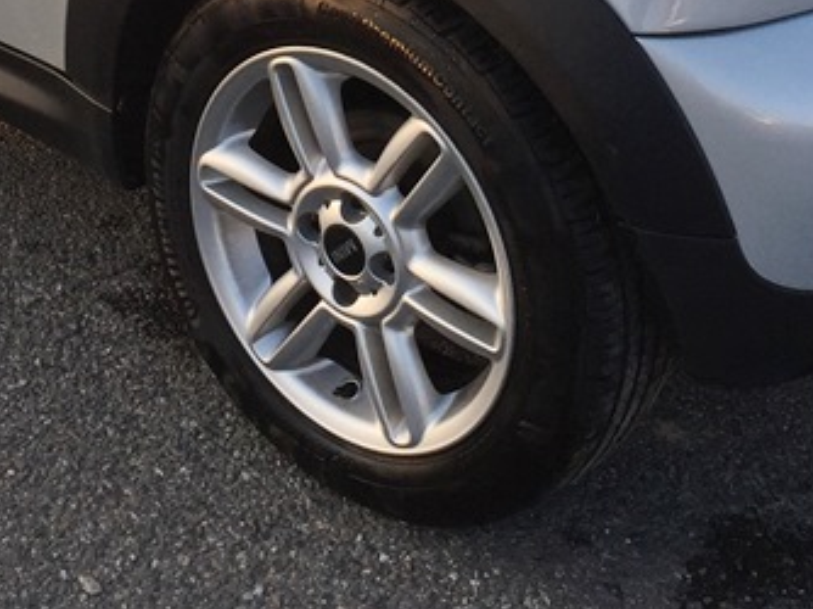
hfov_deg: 21.9
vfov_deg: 15.8
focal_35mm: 89
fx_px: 2089
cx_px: 258
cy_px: -171
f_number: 2.2
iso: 32
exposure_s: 1/476
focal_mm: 4.15
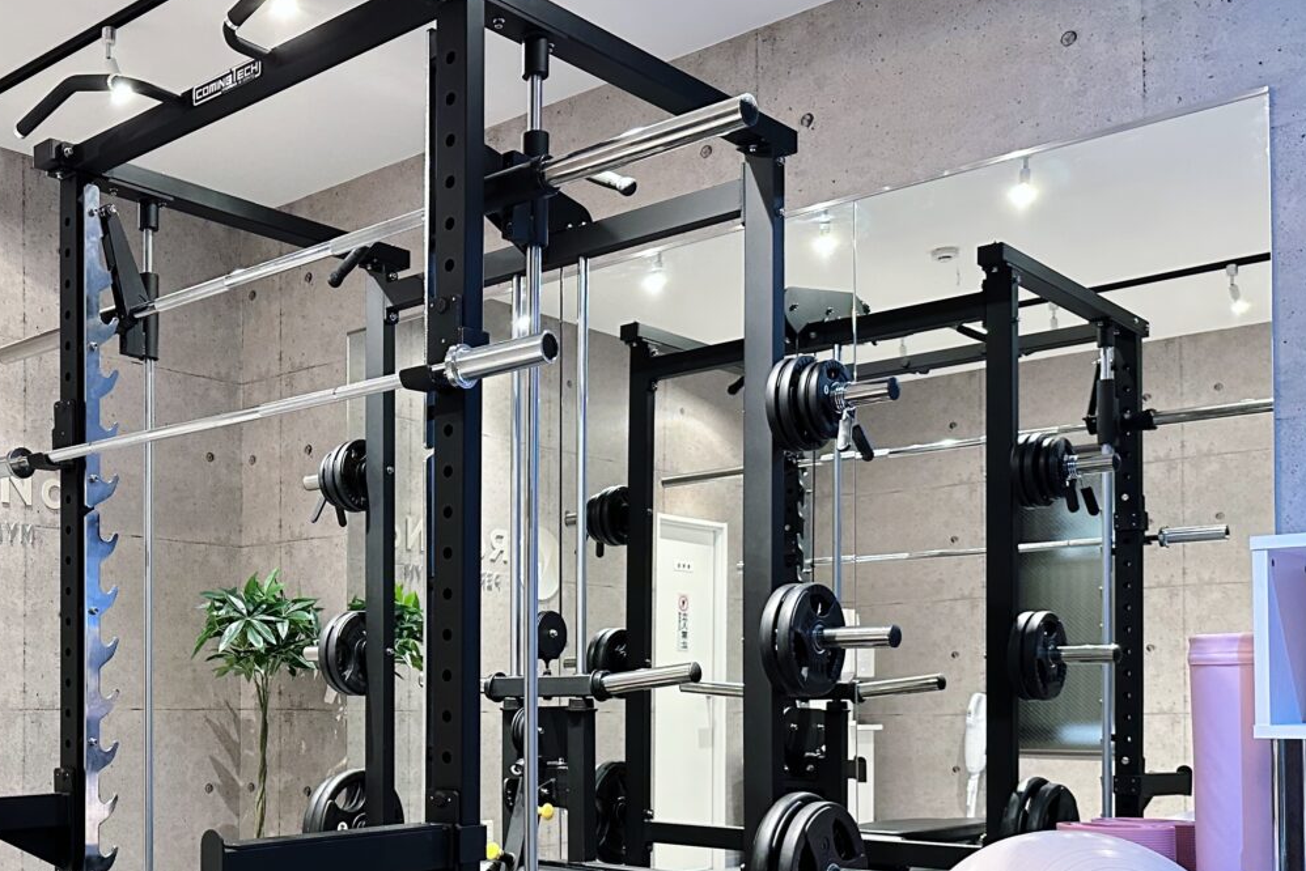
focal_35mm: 40
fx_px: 1451
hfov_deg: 46.4
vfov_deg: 32.7
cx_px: 296
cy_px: 660
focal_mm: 6.86
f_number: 1.78
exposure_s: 1/50
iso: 640
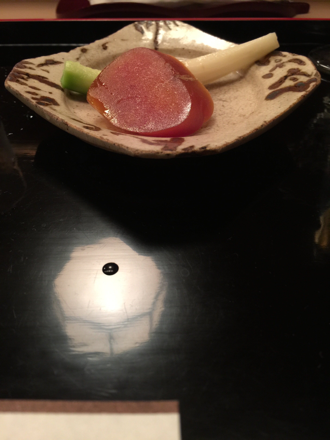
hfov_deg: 48.2
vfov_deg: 61.7
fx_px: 369
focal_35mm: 29
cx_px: 165
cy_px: 220
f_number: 2.2
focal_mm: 4.15
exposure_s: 1/4
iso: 64
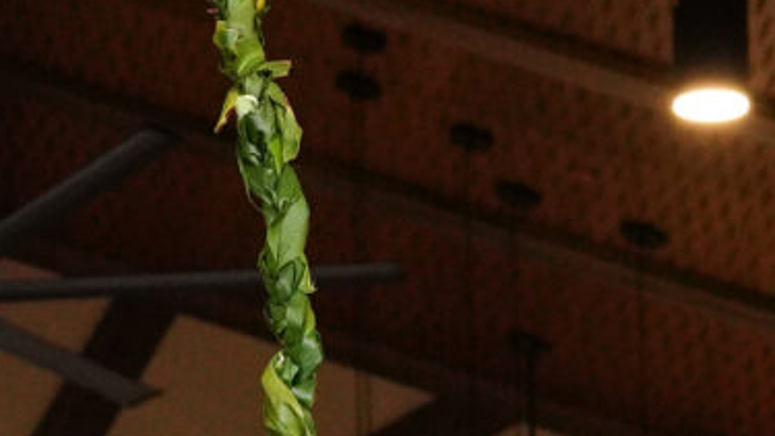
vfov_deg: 3.2
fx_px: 7634
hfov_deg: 5.8
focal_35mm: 371
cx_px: 89
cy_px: 1207
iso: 2500
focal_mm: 51.9
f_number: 5
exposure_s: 1/500
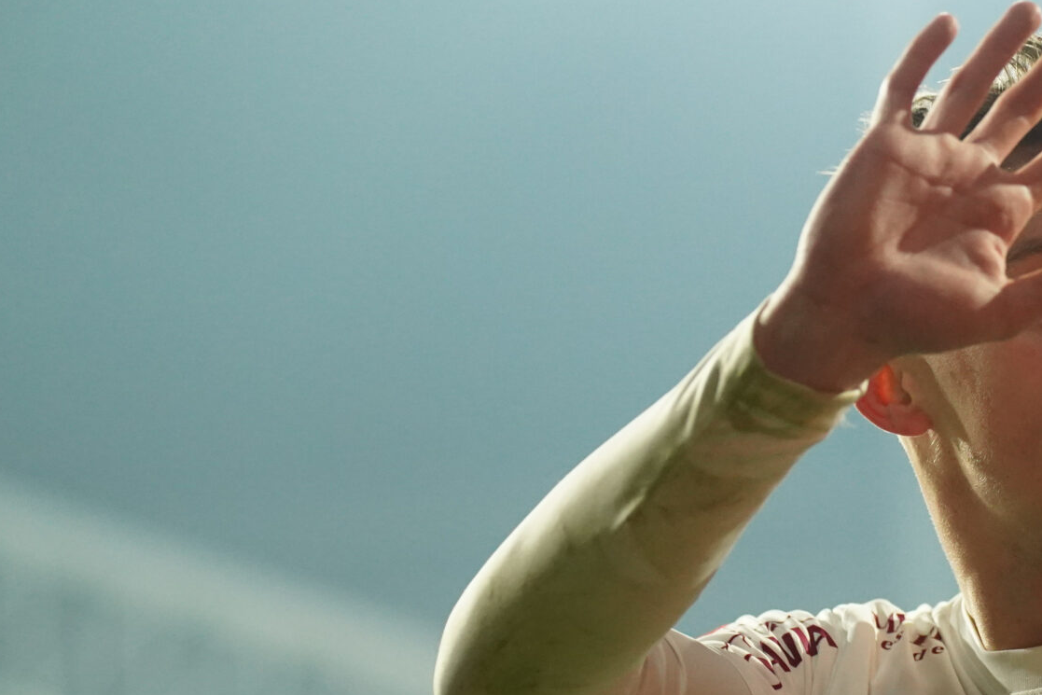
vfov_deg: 5.7
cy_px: 584
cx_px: 1054
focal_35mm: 243
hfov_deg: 8.4
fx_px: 7034
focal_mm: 106
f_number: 2.8
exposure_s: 1/1600
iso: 5000
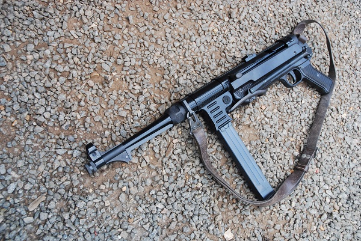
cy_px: 120
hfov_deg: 57.2
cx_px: 180
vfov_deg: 40.0
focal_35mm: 33
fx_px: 331
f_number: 5.6
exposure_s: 1/125
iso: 200
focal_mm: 22
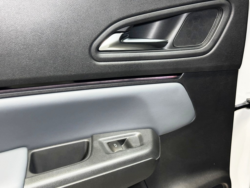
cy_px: 94
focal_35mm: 48
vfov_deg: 30.3
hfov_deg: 39.7
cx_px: 125
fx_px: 347
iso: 640
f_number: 1.78
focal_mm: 6.86
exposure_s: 1/30
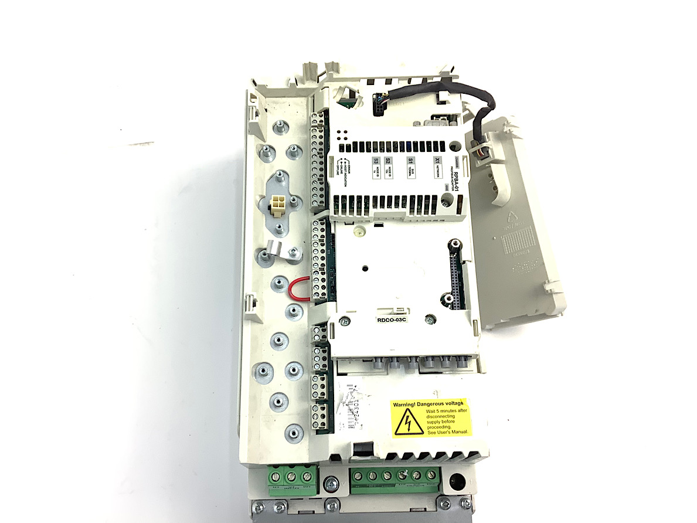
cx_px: 348
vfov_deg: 45.4
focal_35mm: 31
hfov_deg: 58.3
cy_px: 262
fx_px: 624
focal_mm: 3.3
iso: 64
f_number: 2.4
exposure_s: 1/50
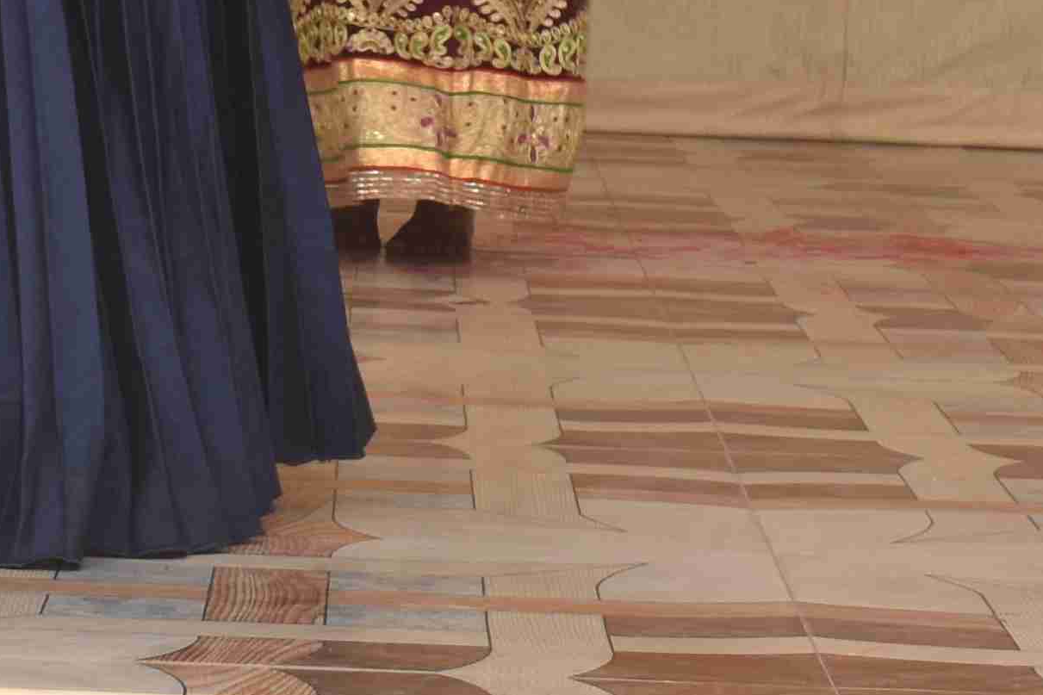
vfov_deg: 5.8
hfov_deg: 8.9
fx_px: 6676
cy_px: -856
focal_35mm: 230
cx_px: 483
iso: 110
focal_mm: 31
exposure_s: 1/160
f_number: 9
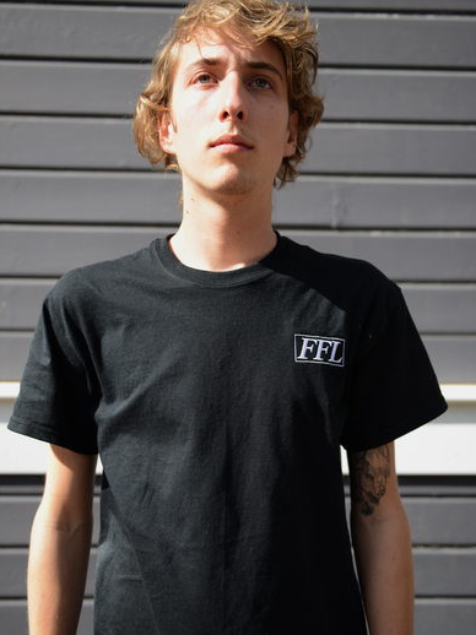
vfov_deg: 47.9
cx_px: 242
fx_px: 716
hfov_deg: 36.8
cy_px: 332
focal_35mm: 39
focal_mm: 35
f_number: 2.8
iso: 100
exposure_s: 1/1000
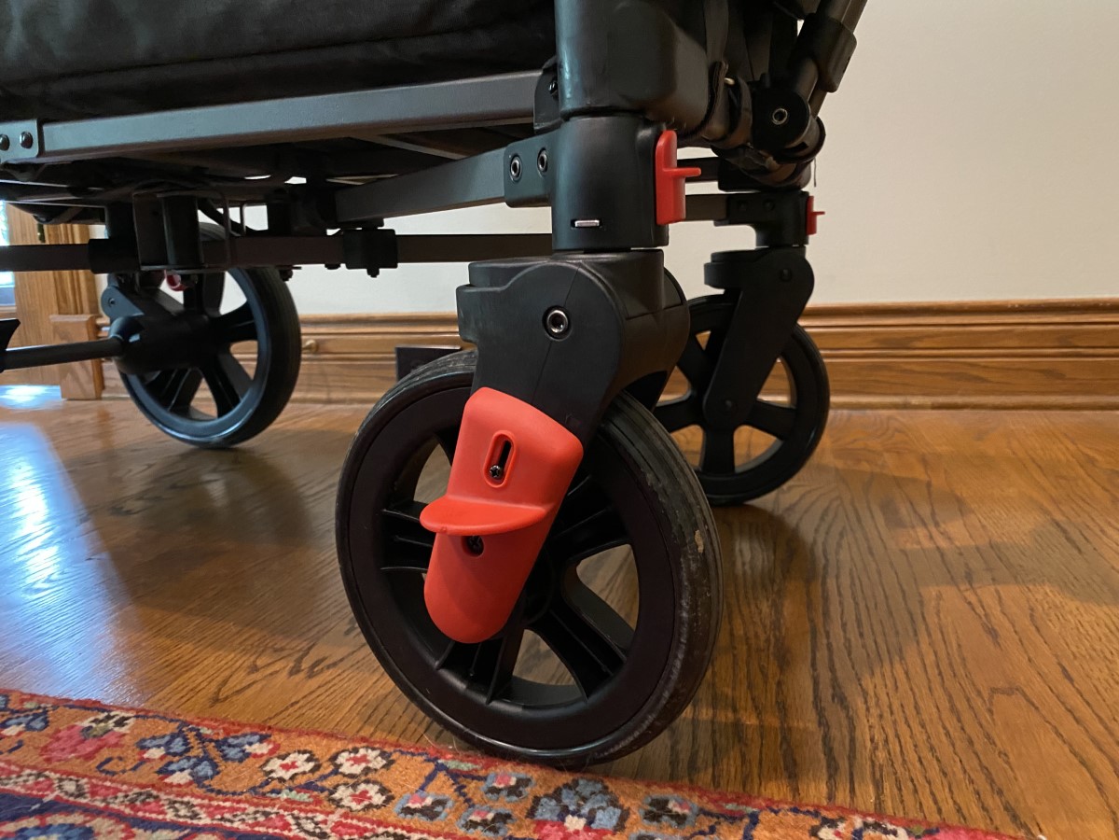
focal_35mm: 26
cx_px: 560
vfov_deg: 53.1
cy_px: 420
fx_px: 840
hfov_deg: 67.3
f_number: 1.8
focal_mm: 4.25
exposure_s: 1/30
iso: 1000
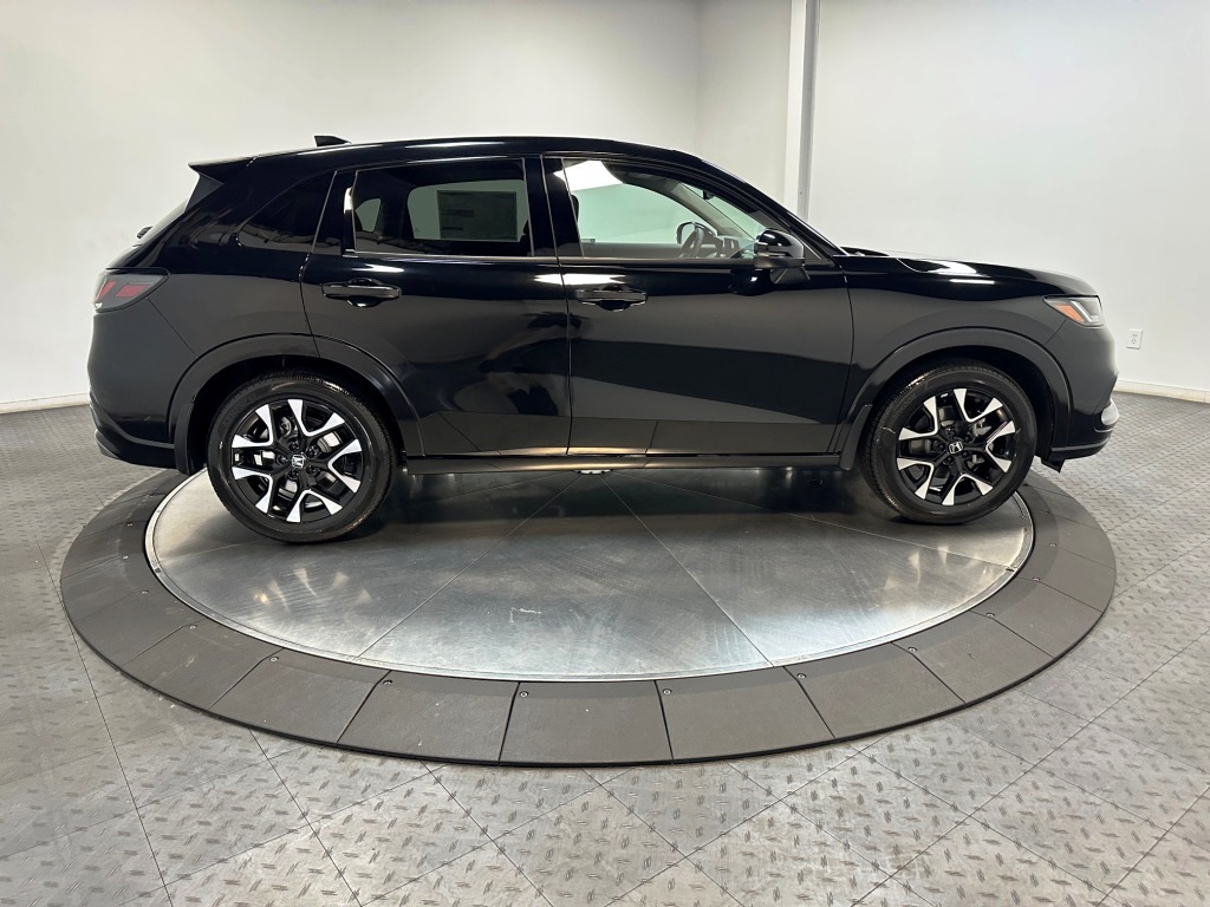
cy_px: 454
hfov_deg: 71.6
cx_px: 605
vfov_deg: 56.8
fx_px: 839
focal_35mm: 24
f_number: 1.78
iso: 500
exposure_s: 1/60
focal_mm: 6.86
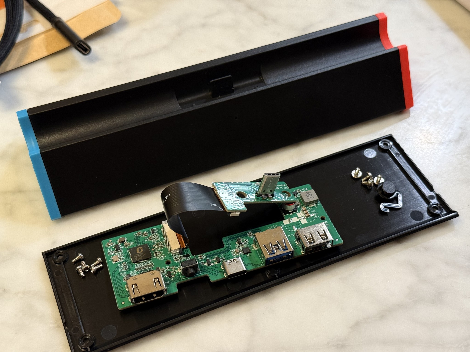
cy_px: 176
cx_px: 235
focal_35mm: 48
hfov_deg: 39.7
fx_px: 652
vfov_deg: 30.3
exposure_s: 1/60
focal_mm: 6.76
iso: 200
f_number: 1.78
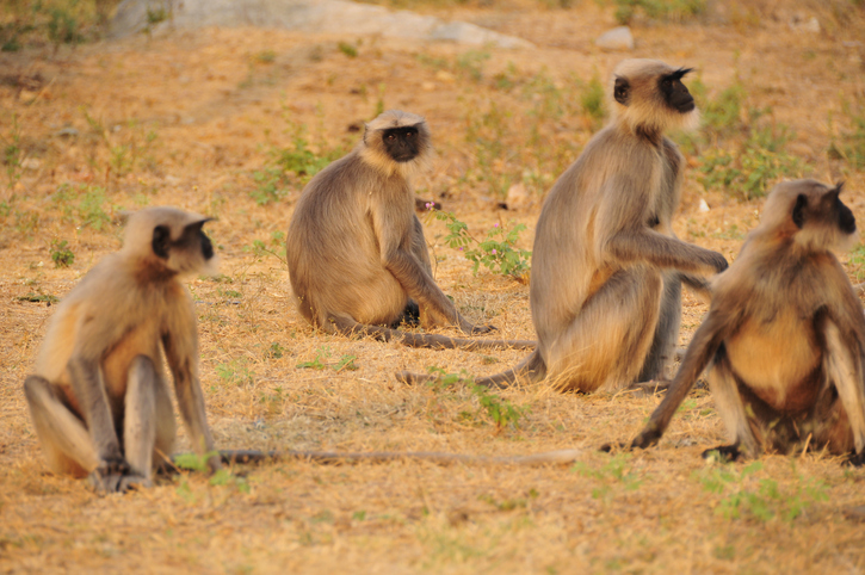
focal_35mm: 300
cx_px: 432
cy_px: 288
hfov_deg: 6.9
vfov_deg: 4.6
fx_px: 7202
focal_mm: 200
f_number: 5.6
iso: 200
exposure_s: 1/125
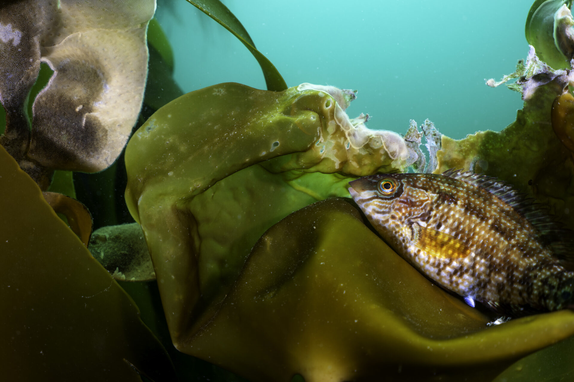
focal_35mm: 50
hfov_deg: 39.6
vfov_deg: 27.0
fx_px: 797
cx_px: 287
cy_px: 191
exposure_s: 1/60
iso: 100
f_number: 8
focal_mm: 50
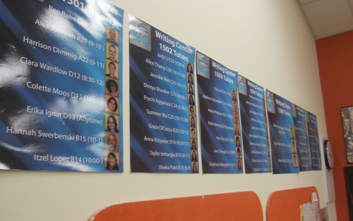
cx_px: 206
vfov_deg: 37.2
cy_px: 124
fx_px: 327
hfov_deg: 56.4
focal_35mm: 34
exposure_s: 1/30
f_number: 3.2
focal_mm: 4.9
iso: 125
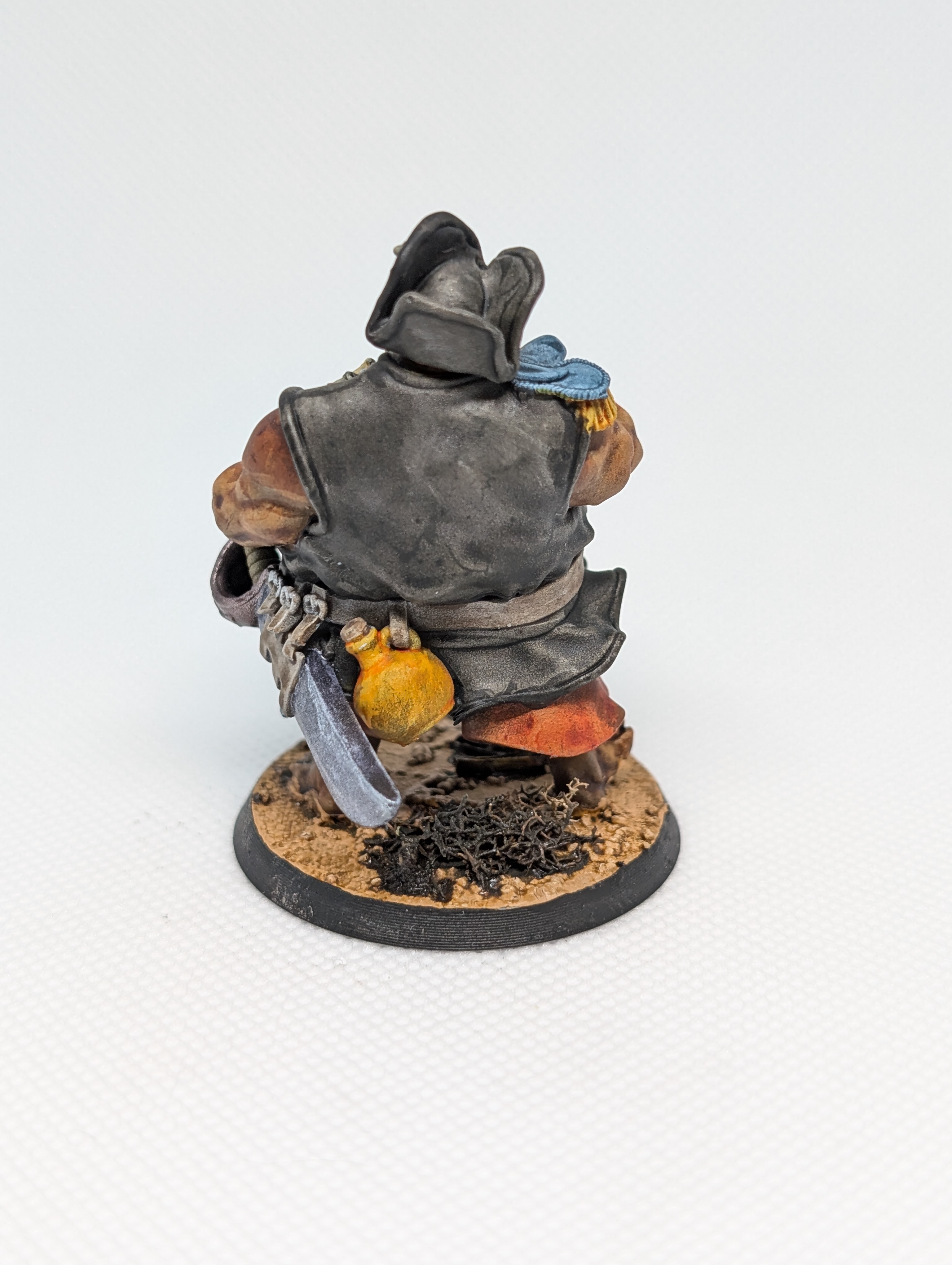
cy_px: 632
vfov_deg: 38.9
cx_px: 476
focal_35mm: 49
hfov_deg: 29.7
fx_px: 1792
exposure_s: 1/43.7
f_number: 1.68
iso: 38
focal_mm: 6.9
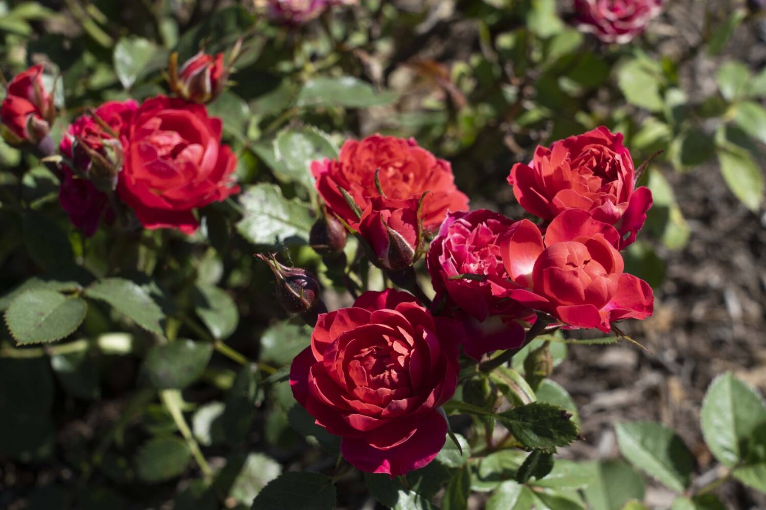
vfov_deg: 13.2
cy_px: 255
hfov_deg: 19.6
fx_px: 2213
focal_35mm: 104
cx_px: 383
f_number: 16
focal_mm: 104
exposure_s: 1/80
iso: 100
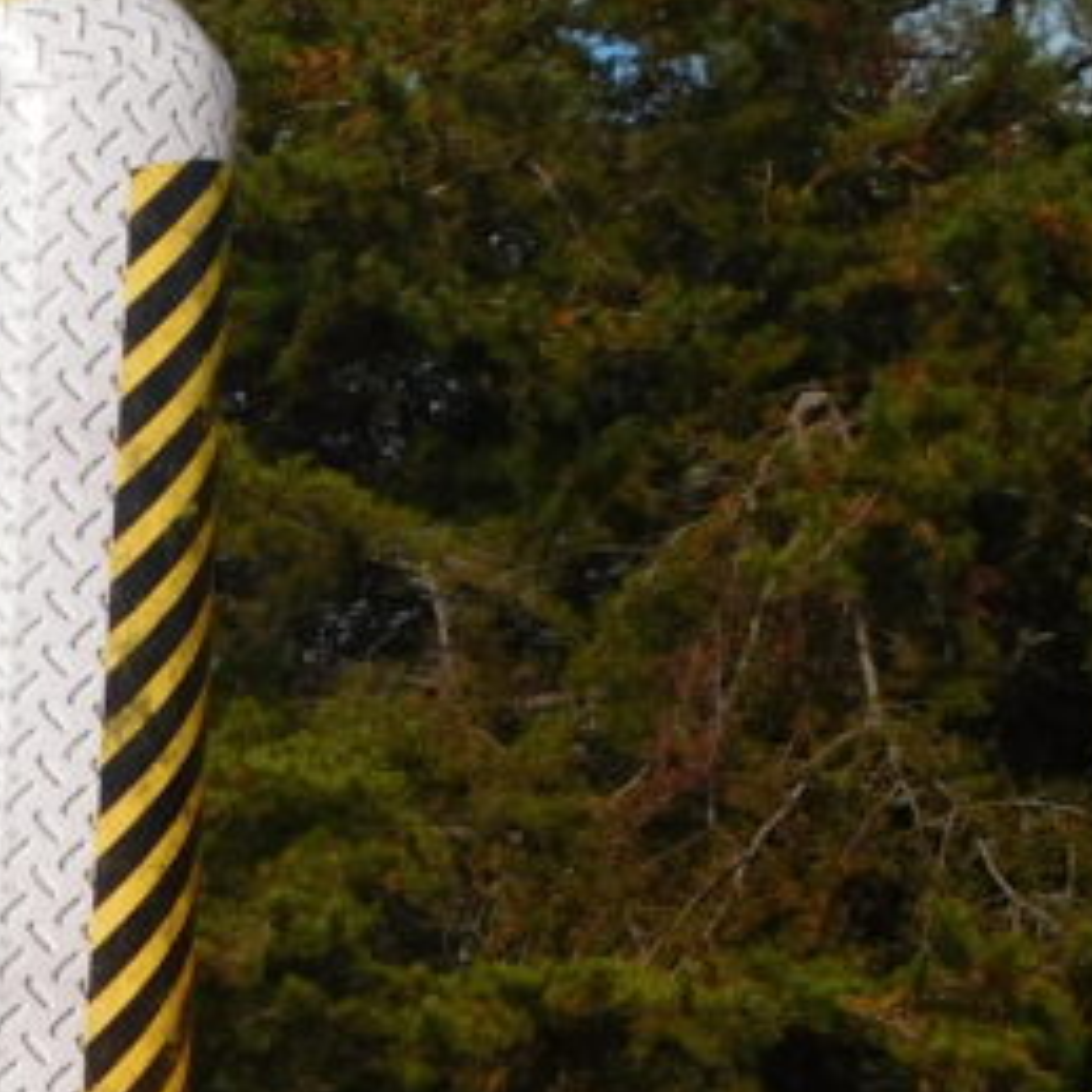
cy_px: 932
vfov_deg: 17.5
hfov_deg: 15.9
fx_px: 3498
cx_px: -675
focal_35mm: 98
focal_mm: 4.9
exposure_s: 1/640
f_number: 6.4
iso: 125
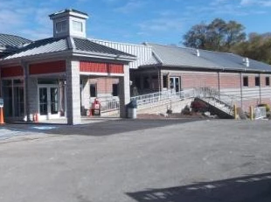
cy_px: 94
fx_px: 305
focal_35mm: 39
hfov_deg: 46.8
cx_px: 80
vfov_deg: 36.7
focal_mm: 4.9
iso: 80
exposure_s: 1/200
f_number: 8.9
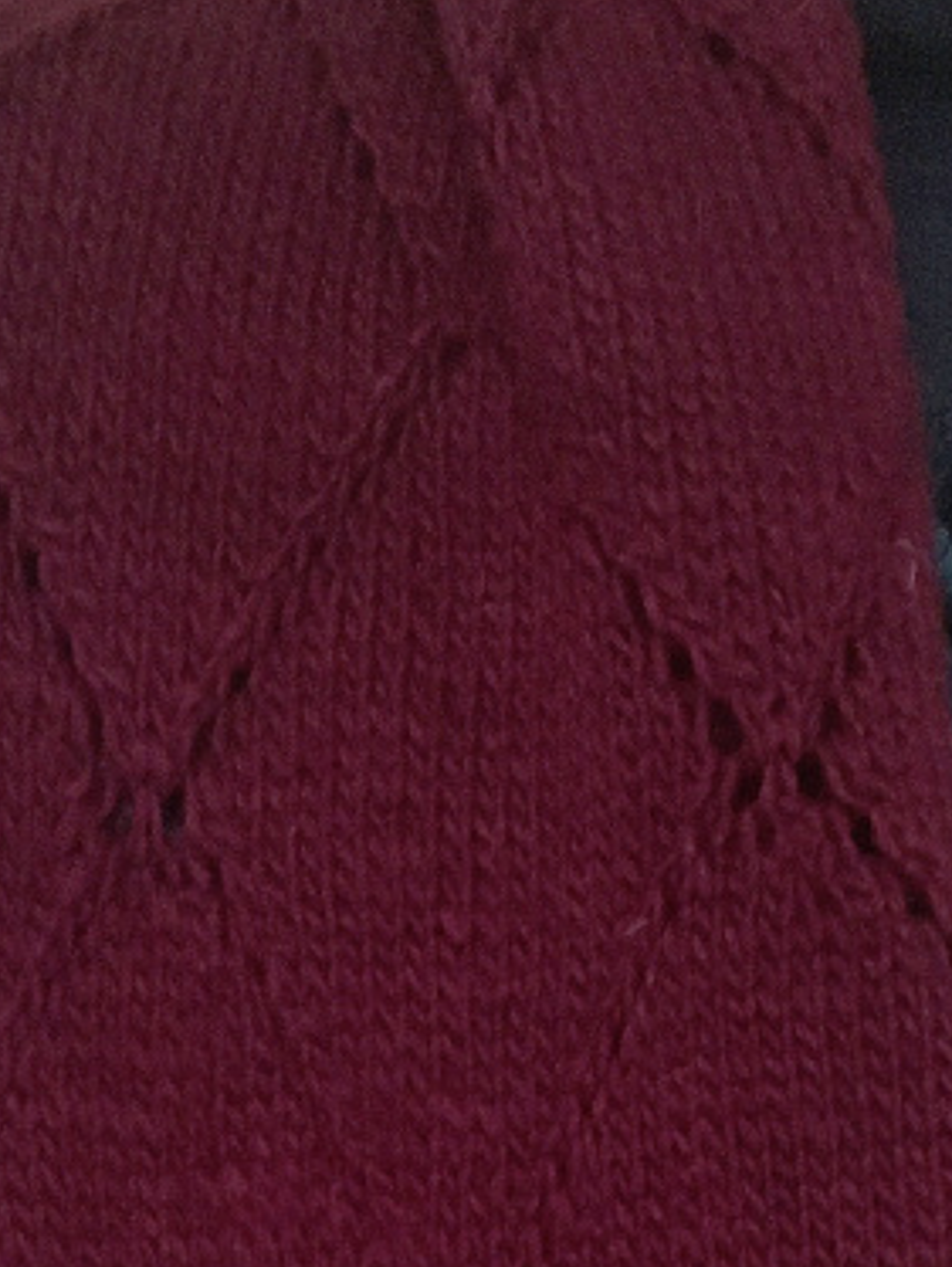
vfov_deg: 18.7
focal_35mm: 93
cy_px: 1880
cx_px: 827
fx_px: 3406
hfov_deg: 15.7
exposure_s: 1/17
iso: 250
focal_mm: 4.2
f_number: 2.2
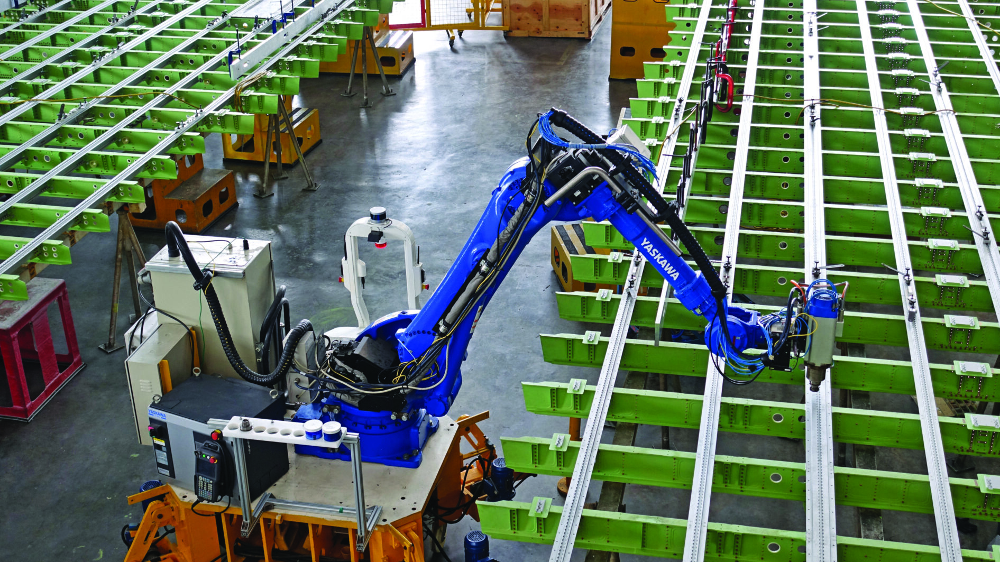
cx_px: 499
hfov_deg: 41.3
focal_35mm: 50
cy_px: 286
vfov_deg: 23.9
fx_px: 1326
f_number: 2.8
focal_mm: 17.27
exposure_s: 1/50
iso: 200
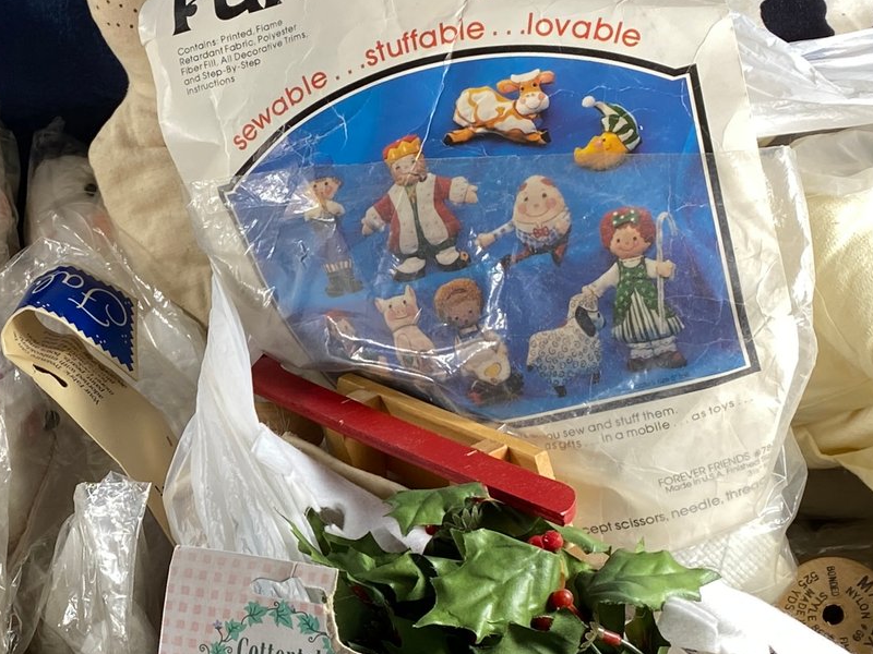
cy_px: 445
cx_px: 101
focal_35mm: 65
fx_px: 1639
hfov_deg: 28.7
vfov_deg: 22.5
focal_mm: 4.25
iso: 32
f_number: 1.8
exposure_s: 1/217
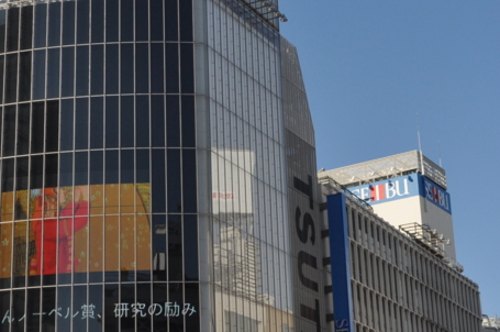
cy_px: 189
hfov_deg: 25.0
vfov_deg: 16.8
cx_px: 200
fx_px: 1123
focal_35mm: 81
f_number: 11
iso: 400
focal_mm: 24
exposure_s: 1/500
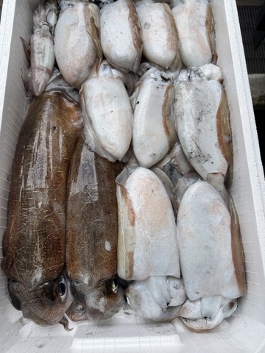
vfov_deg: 69.4
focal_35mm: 25
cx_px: 128
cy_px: 172
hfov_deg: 54.9
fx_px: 255
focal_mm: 6.76
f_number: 1.78
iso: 80
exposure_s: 1/864
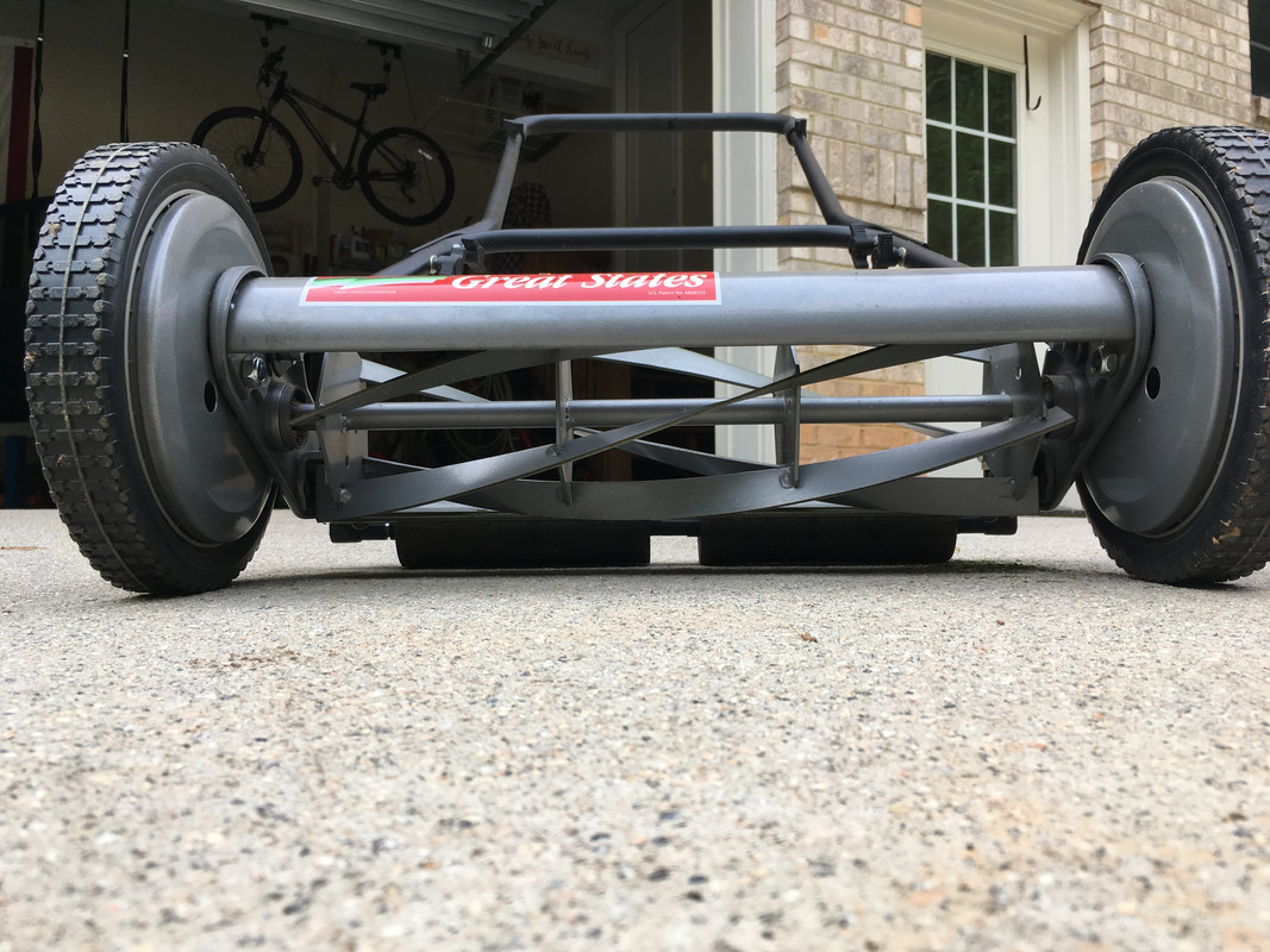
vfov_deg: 48.2
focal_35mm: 29
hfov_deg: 61.7
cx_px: 635
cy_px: 476
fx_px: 1064
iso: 25
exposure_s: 1/284
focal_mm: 4.15
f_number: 2.2
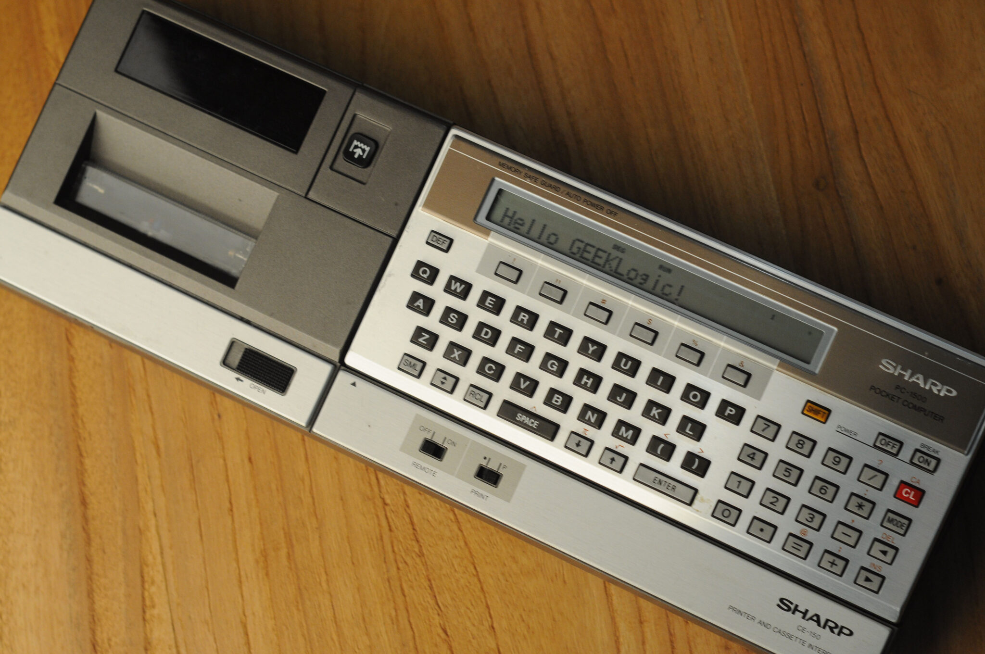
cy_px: 327
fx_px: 2049
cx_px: 492
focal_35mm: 75
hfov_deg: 27.0
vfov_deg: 18.1
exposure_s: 1/60
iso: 640
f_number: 4.5
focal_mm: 50
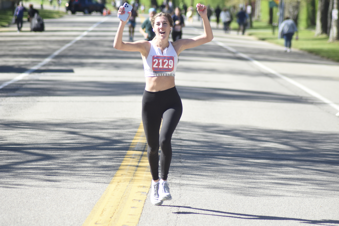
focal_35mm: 248
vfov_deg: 5.6
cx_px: 170
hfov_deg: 8.3
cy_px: 113
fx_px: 2330
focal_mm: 165
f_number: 5
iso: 640
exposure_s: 1/1600
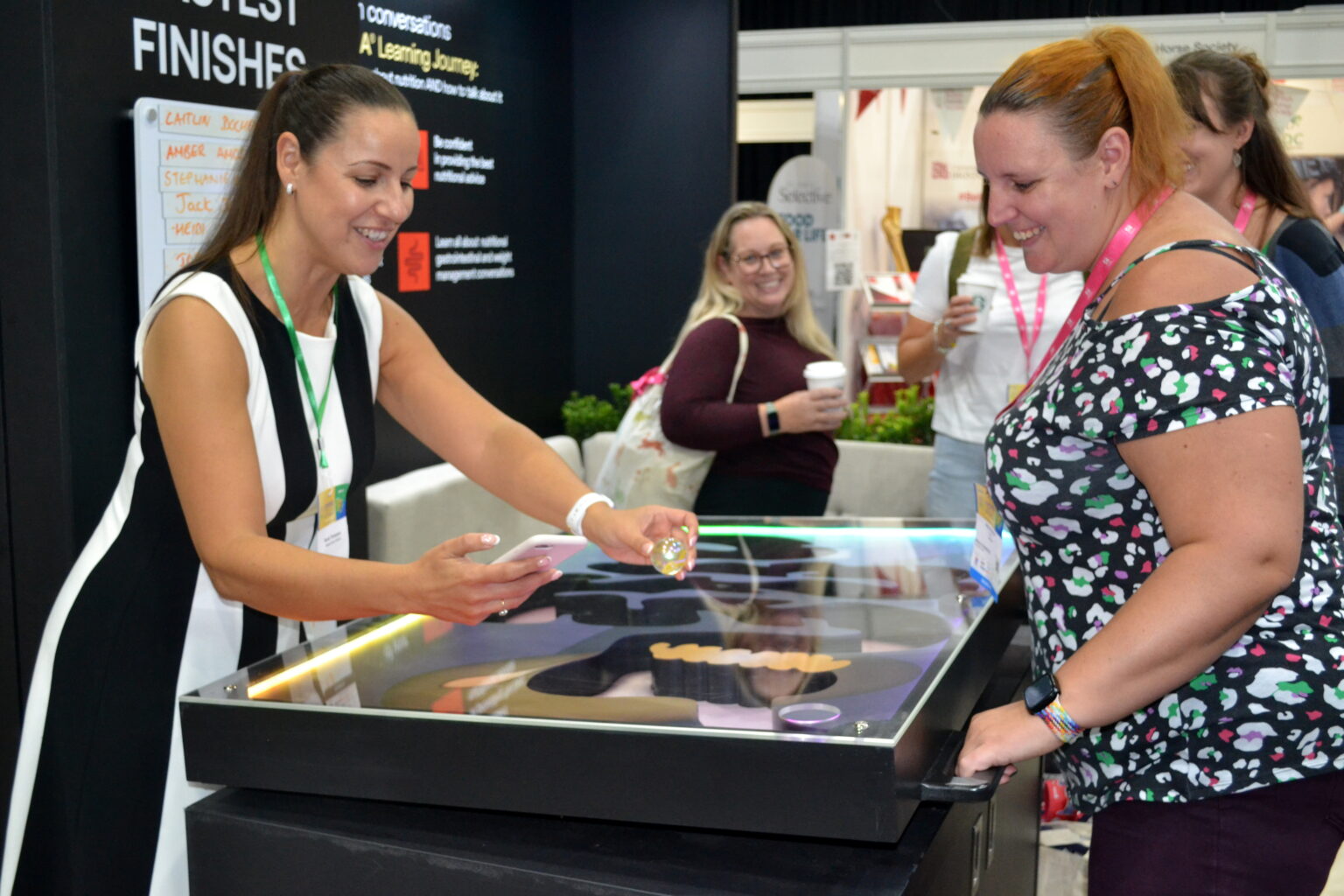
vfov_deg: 34.2
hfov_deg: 49.6
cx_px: 672
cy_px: 448
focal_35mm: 39
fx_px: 1456
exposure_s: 1/60
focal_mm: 26
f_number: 4.2
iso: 1800
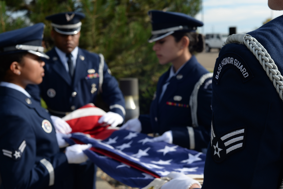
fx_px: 393
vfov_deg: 27.0
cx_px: 142
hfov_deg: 39.6
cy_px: 94
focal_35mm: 50
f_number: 10
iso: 100
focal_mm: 50
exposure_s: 1/125
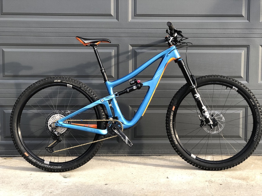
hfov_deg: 33.8
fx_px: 431
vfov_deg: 25.7
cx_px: 131
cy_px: 98
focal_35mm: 57
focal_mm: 6.6
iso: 25
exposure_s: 1/60
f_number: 2.8
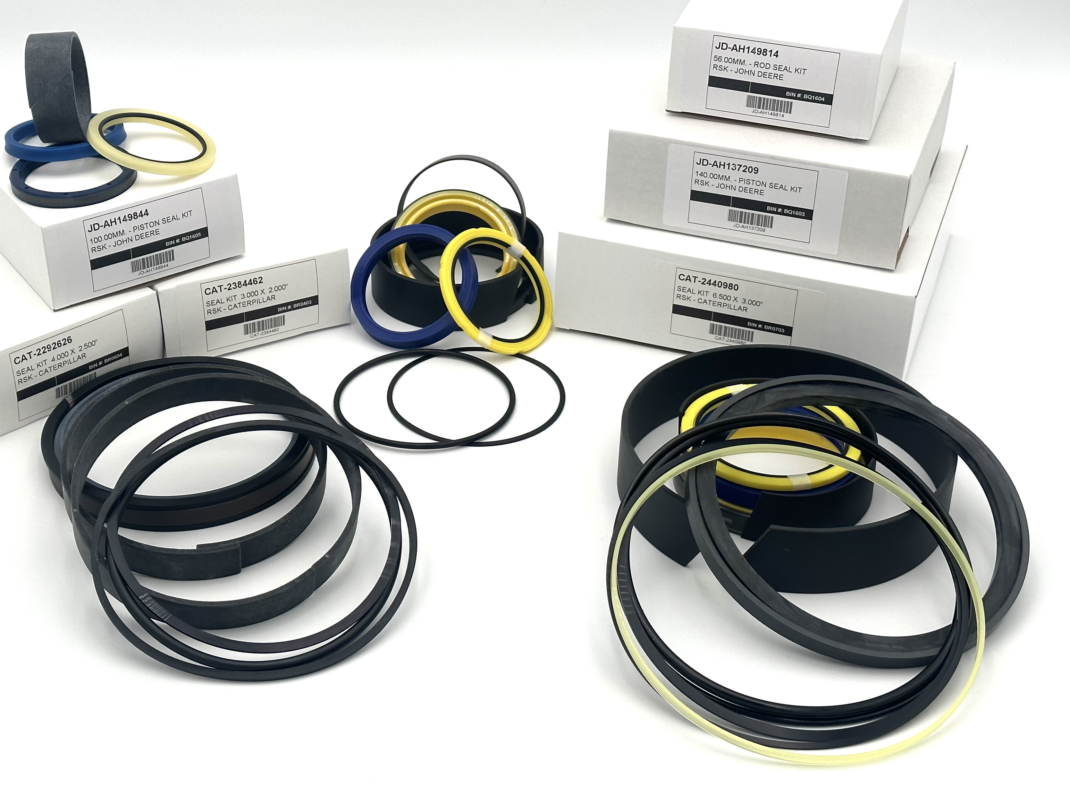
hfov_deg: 33.2
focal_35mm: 58
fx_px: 1793
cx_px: 458
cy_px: 359
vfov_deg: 25.2
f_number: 1.78
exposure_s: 1/729
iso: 64
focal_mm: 6.86
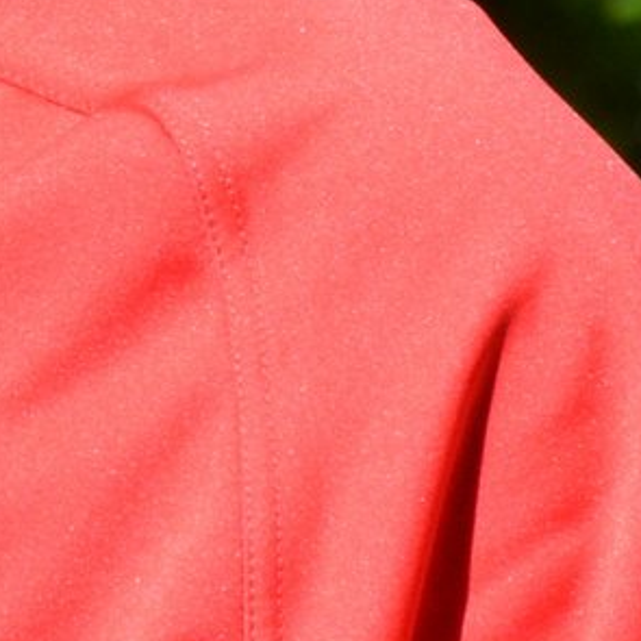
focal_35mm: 979
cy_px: 164
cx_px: -413
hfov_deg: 1.8
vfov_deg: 1.8
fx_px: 20510
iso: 1000
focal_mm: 170
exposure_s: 1/500
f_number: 18
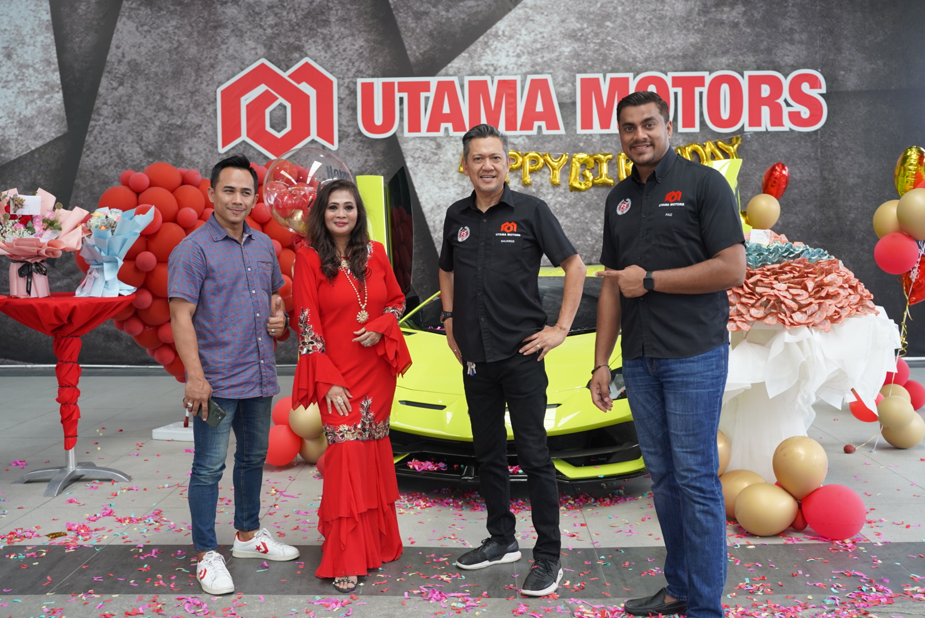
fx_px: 977
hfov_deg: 50.7
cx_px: 462
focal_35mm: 38
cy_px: 309
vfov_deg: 35.1
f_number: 4
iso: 800
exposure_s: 1/160
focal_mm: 38
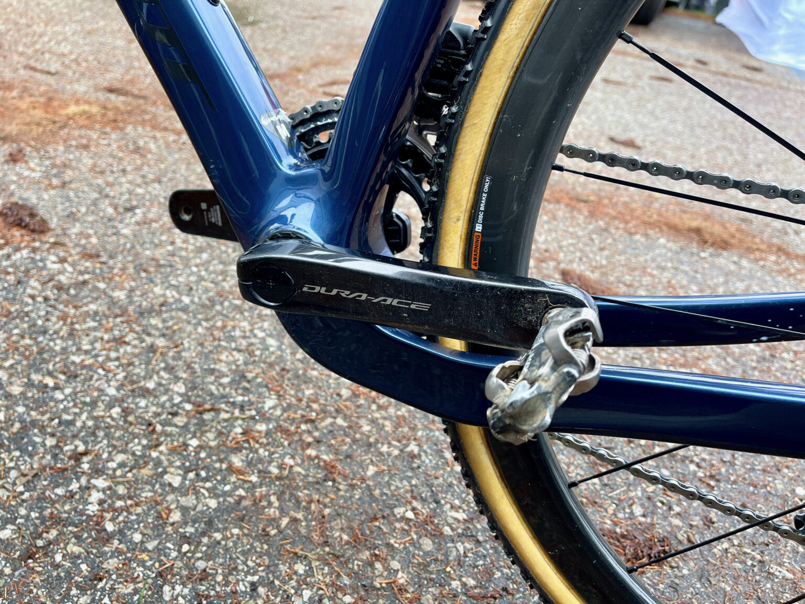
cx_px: 402
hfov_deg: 67.3
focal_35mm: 26
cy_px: 302
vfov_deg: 53.1
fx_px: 605
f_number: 1.6
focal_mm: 5.1
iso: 100
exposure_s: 1/121
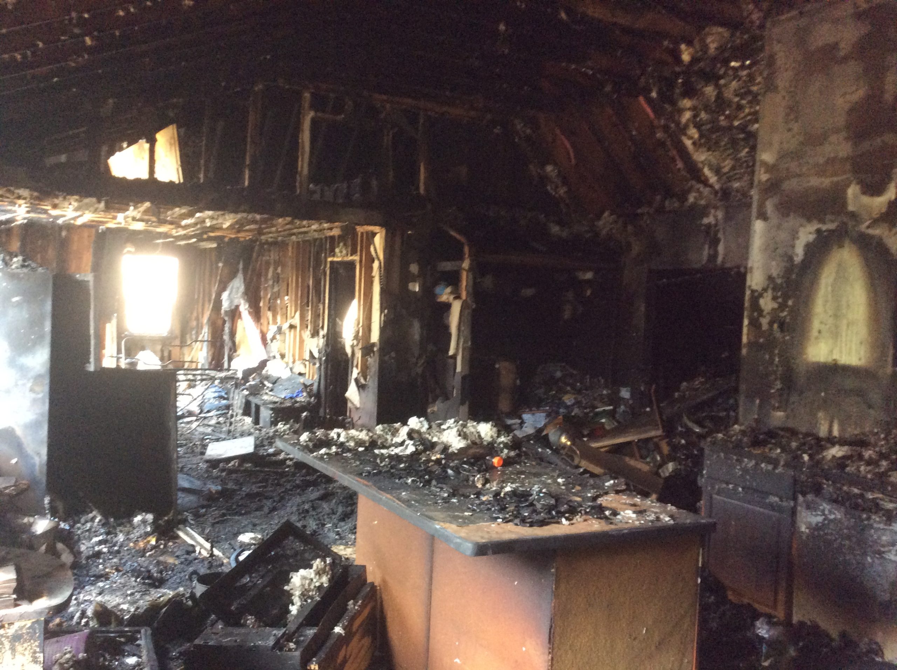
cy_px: 335
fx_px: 828
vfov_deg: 44.1
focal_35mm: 32
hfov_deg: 56.9
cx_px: 448
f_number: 2.4
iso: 320
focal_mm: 3.3
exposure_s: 1/24
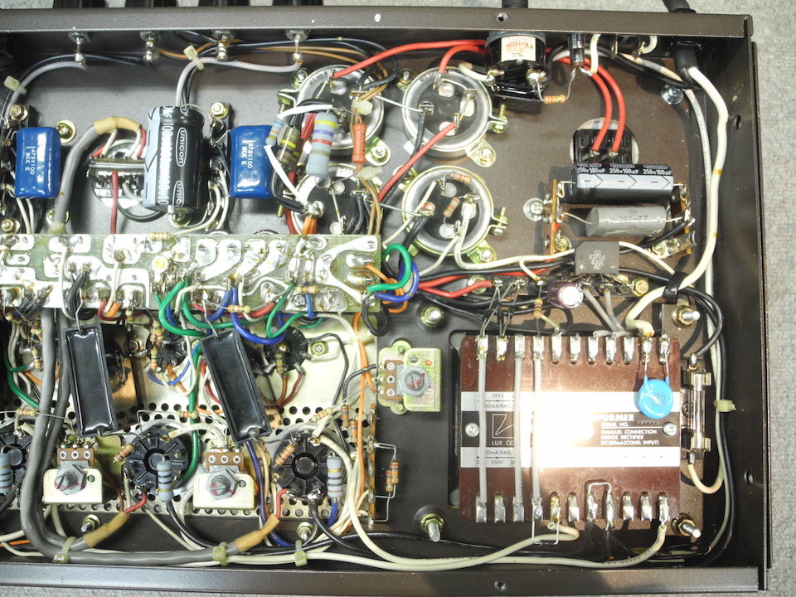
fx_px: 644
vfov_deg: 49.7
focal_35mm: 28
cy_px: 298
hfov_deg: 63.4
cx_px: 398
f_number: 2.8
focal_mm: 6
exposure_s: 1/26.6
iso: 400
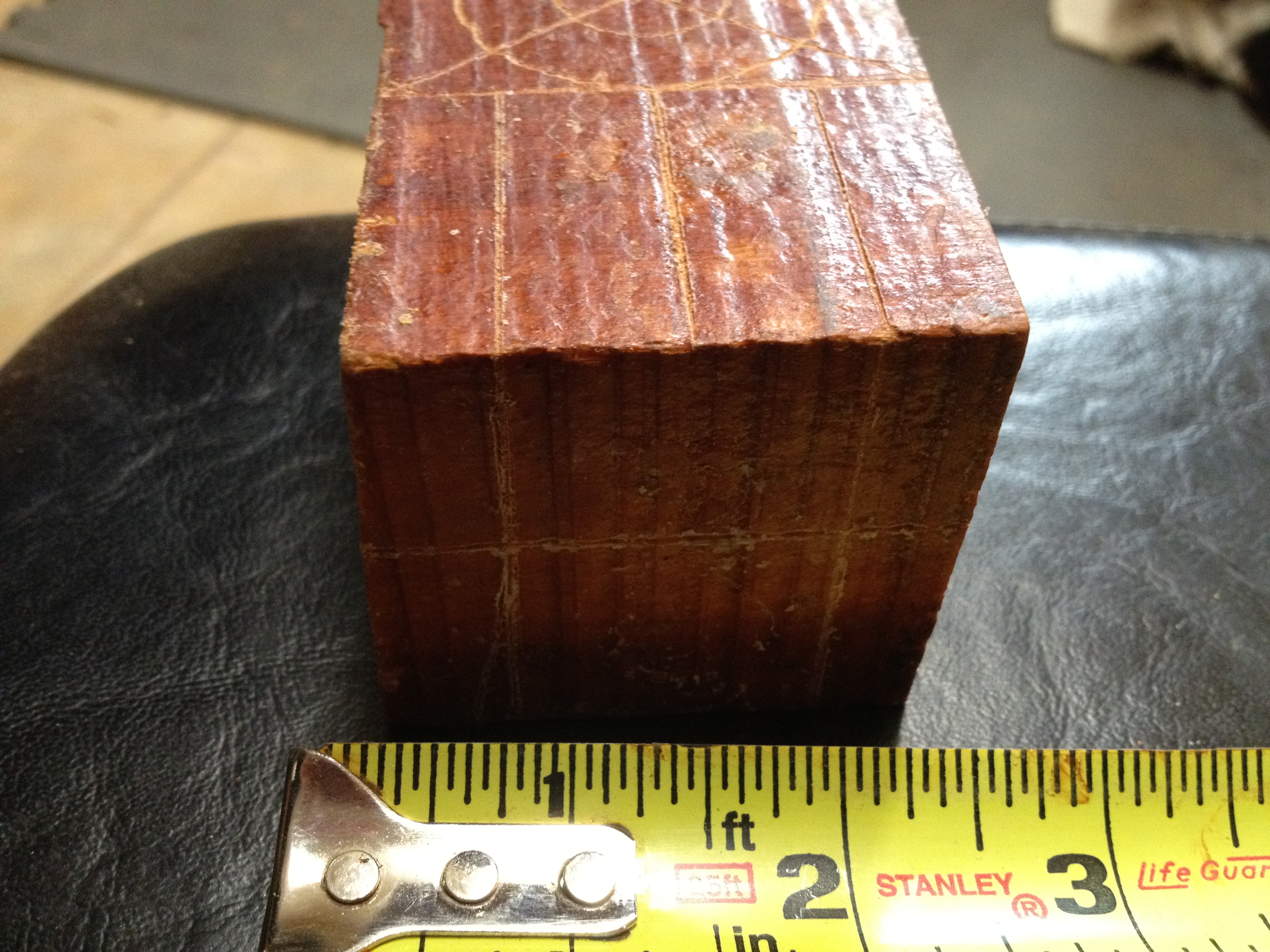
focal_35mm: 35
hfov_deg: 52.6
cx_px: 635
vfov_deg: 40.7
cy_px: 476
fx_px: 1284
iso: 320
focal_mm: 4.28
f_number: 2.4
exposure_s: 1/20
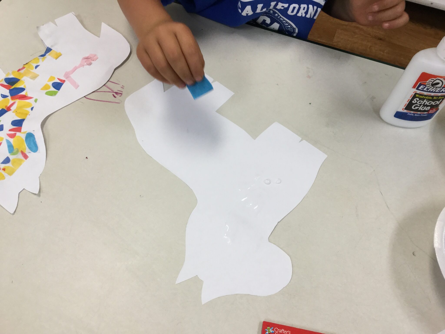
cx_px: 222
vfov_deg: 45.4
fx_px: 399
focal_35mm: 31
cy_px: 167
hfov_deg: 58.4
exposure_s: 1/30
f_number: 2.4
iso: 25
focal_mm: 3.3
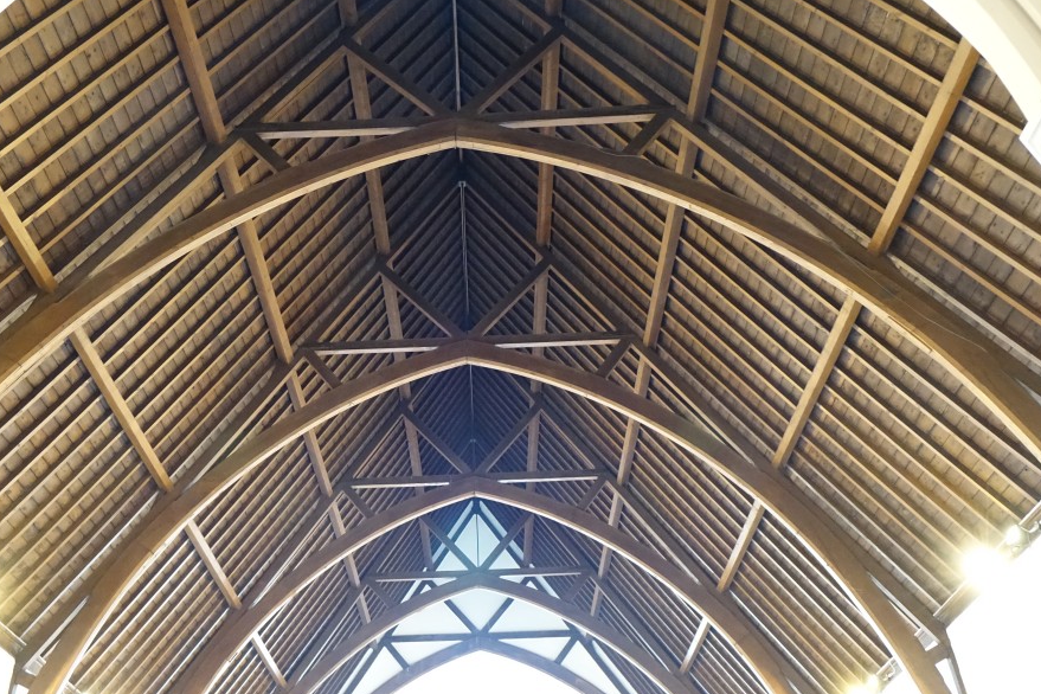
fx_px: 954
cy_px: 327
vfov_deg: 40.0
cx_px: 465
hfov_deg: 57.1
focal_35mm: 33
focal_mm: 10.49
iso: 3200
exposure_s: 1/25
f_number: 2.8
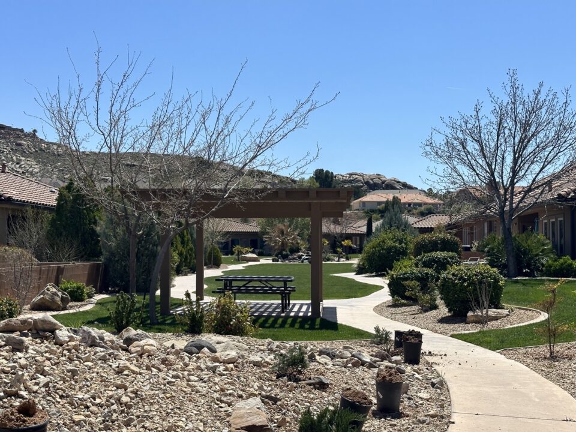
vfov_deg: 30.3
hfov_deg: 39.7
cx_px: 288
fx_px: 799
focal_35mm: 48
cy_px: 216
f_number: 1.78
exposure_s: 1/5848
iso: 64
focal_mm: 6.86
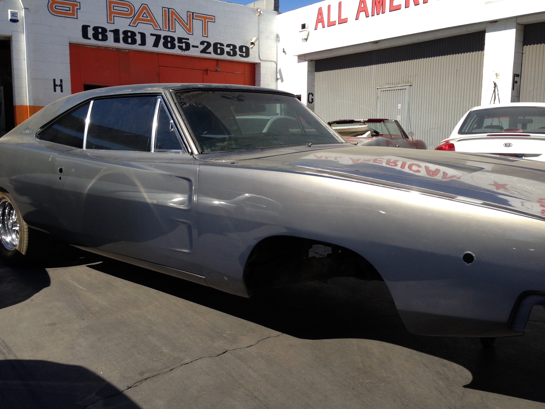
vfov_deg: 42.9
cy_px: 204
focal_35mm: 33
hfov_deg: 55.4
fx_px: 520
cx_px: 272
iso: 50
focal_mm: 4.12
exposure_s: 1/1120
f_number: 2.4
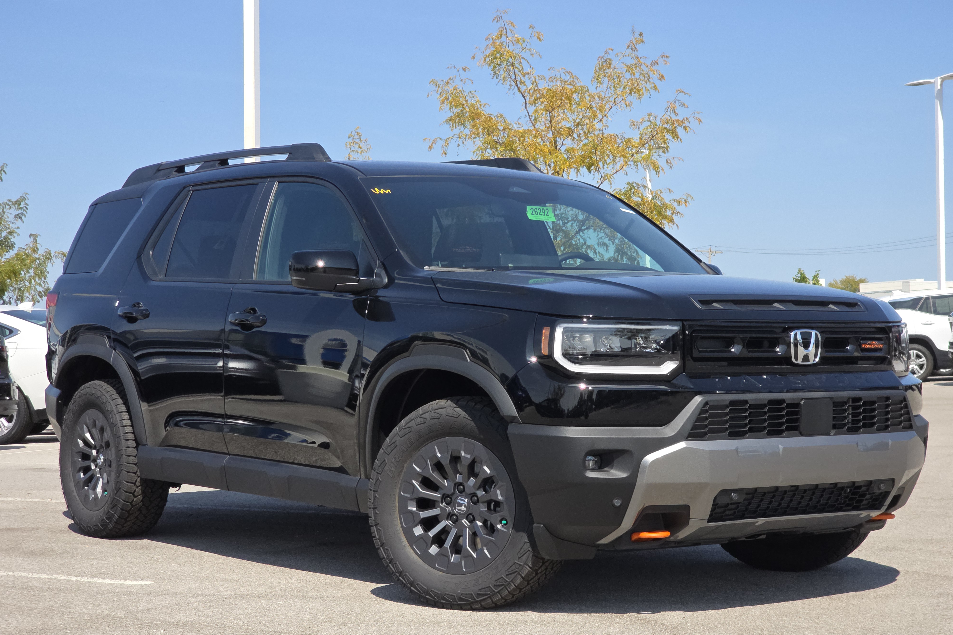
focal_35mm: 72
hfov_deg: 28.1
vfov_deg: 18.9
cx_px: 476
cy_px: 353
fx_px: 1906
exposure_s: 1/1869
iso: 50
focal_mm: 7.9
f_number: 2.4
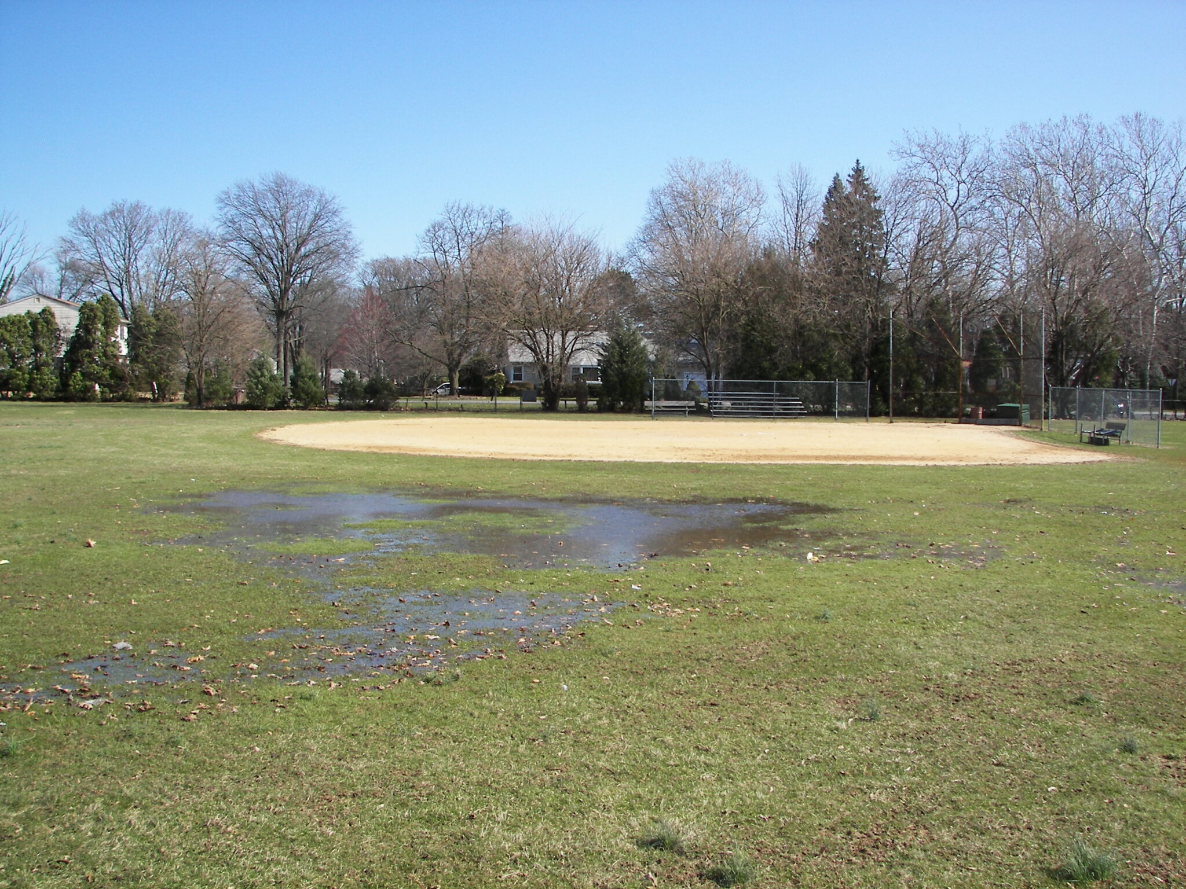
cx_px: 593
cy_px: 444
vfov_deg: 39.7
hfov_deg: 51.4
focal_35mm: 36
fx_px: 1233
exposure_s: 1/640
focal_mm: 6
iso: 50
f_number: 2.8
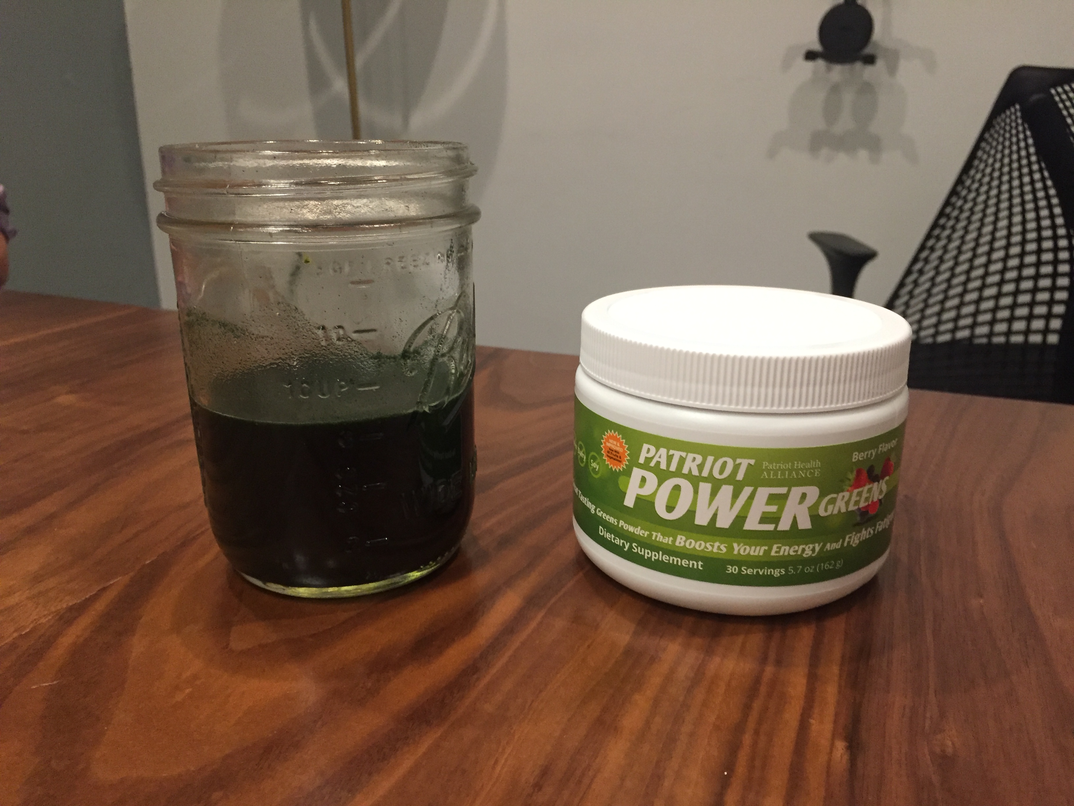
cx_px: 537
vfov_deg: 48.2
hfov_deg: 61.7
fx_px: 900
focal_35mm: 29
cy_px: 403
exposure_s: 1/30
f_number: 2.2
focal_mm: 4.15
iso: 200
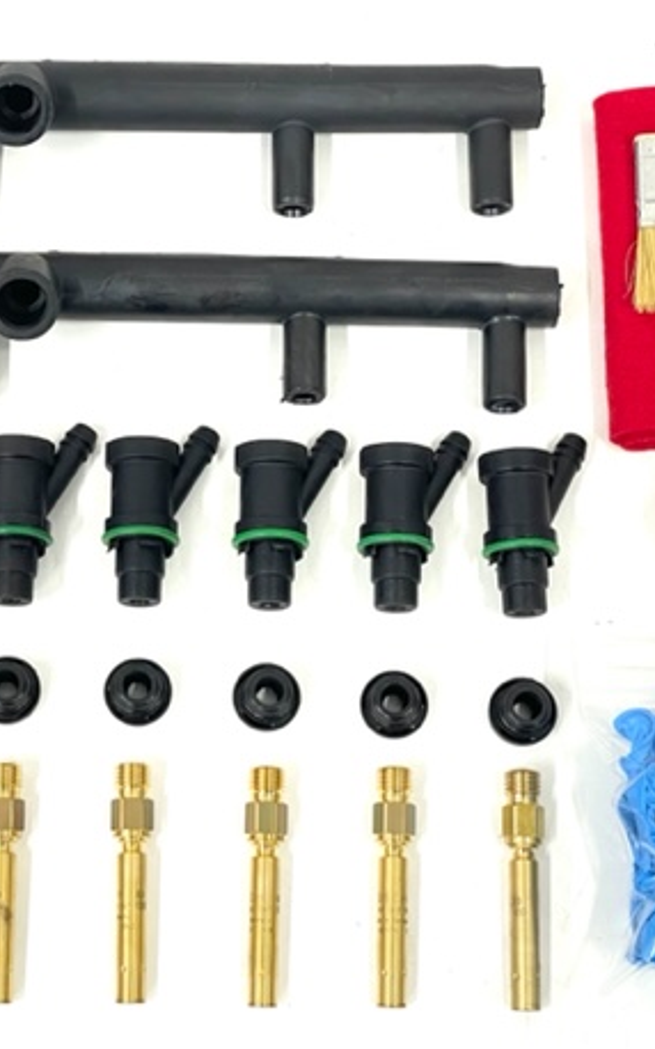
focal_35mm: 77
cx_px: 204
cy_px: 534
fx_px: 2201
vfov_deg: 26.8
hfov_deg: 16.9
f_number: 2
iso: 160
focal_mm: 6
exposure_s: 1/60
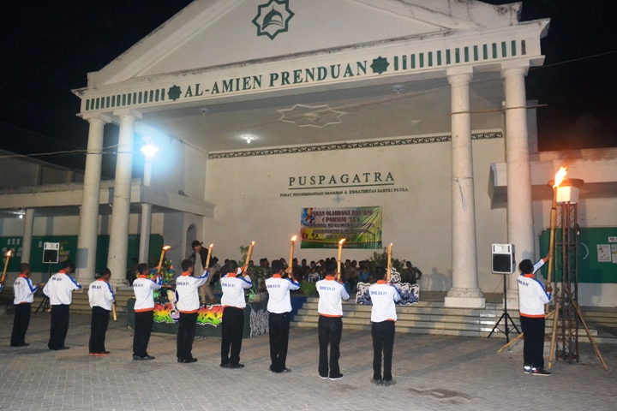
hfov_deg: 67.4
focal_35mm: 27
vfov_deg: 47.9
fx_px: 463
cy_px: 206
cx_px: 308
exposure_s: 1/30
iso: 3200
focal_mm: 18
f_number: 5.6
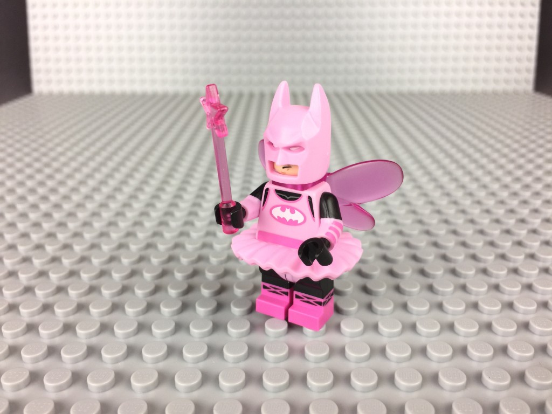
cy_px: 207
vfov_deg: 48.2
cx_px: 276
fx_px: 462
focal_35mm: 29
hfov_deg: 61.7
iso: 32
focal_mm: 4.15
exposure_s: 1/40
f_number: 2.2
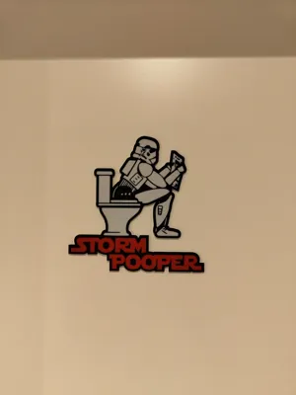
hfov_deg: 56.8
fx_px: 274
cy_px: 198
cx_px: 148
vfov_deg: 71.6
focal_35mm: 24
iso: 995
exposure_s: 1/50
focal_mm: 5.59
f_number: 1.88
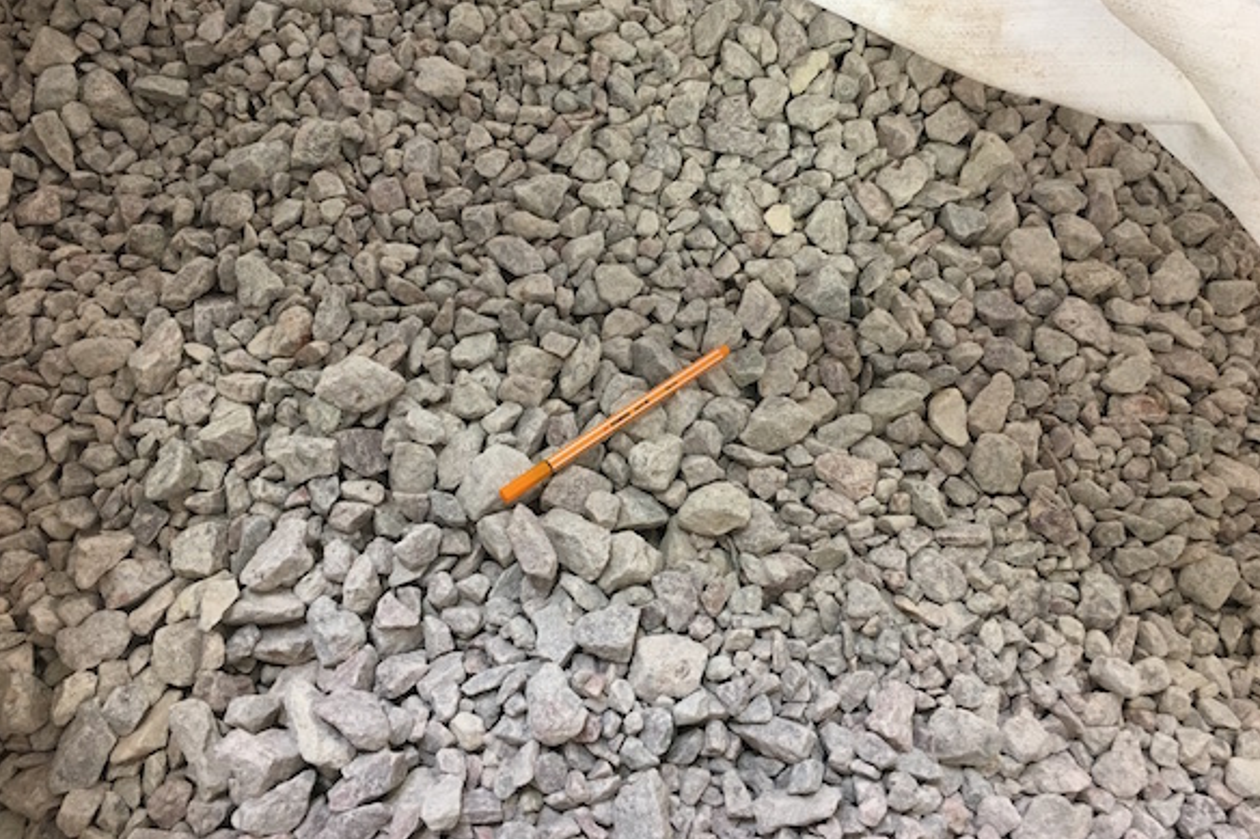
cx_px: 643
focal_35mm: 31
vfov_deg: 42.3
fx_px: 1085
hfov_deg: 60.3
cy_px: 377
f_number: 2.2
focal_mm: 4.15
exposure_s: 1/30
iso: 100
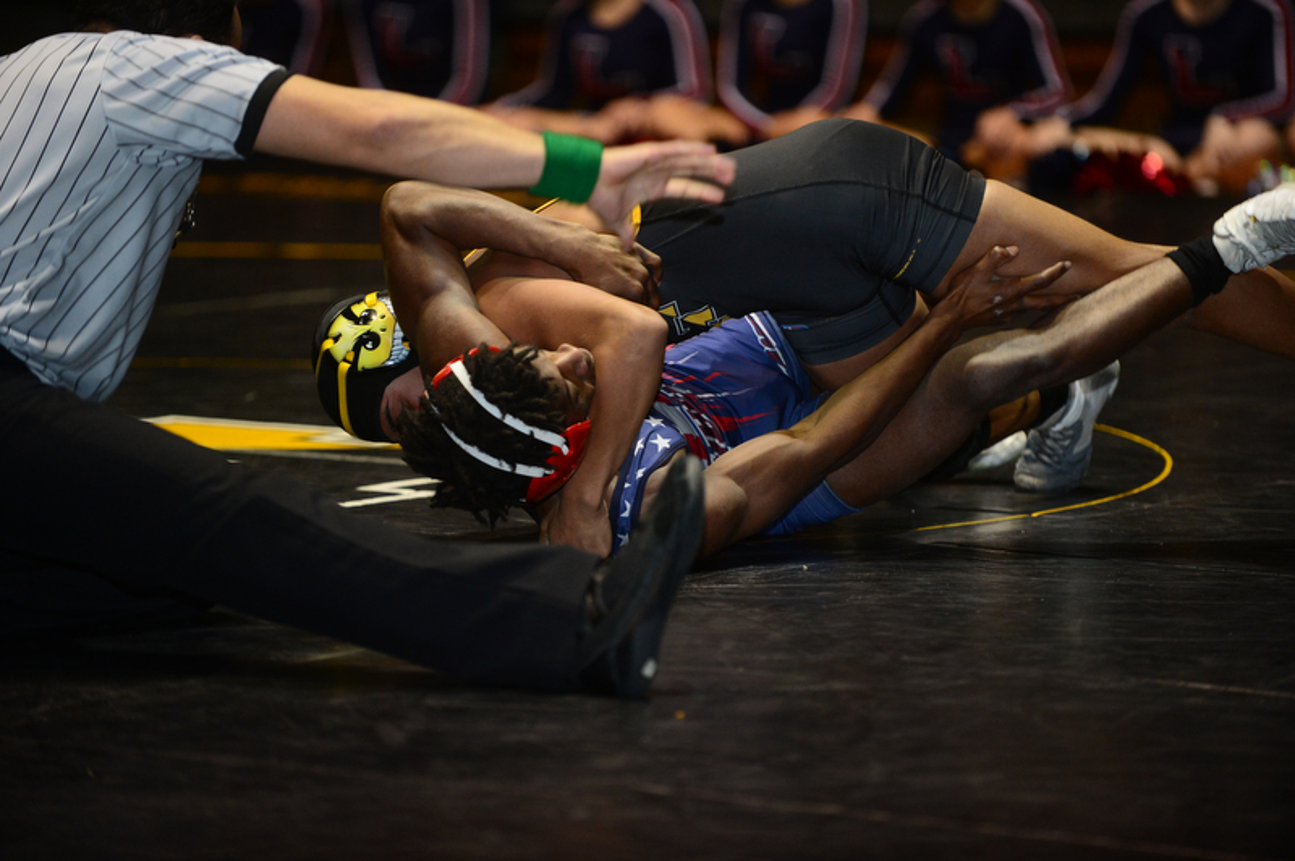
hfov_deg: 11.8
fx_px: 6290
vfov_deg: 7.8
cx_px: 648
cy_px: 430
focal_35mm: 175
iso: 3200
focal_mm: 175
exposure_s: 1/250
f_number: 2.8
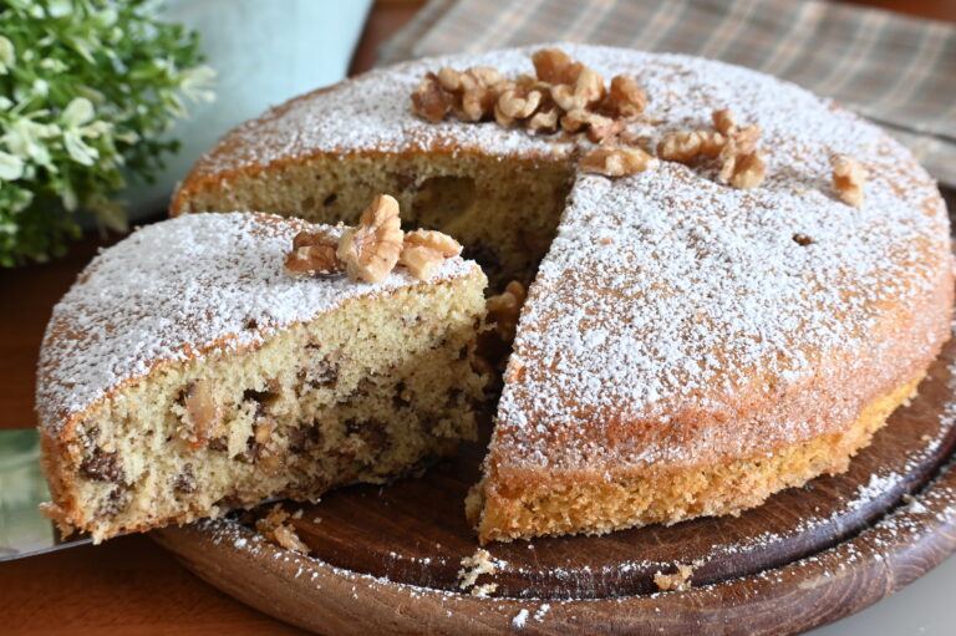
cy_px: 318
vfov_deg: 15.2
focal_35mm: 90
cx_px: 478
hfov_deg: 22.6
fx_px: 2388
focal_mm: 60
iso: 640
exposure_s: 1/10
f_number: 8
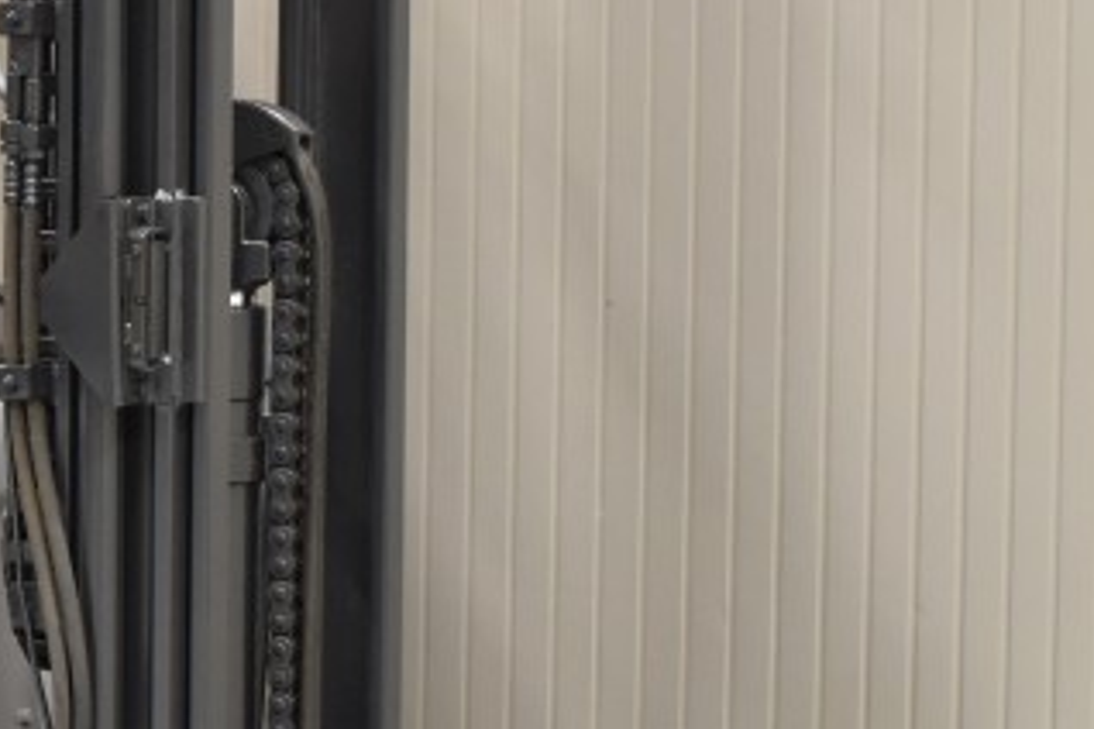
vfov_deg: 9.3
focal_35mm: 147
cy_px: 351
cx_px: -165
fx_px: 4467
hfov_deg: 13.6
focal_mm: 26
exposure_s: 1/15
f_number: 5
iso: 800
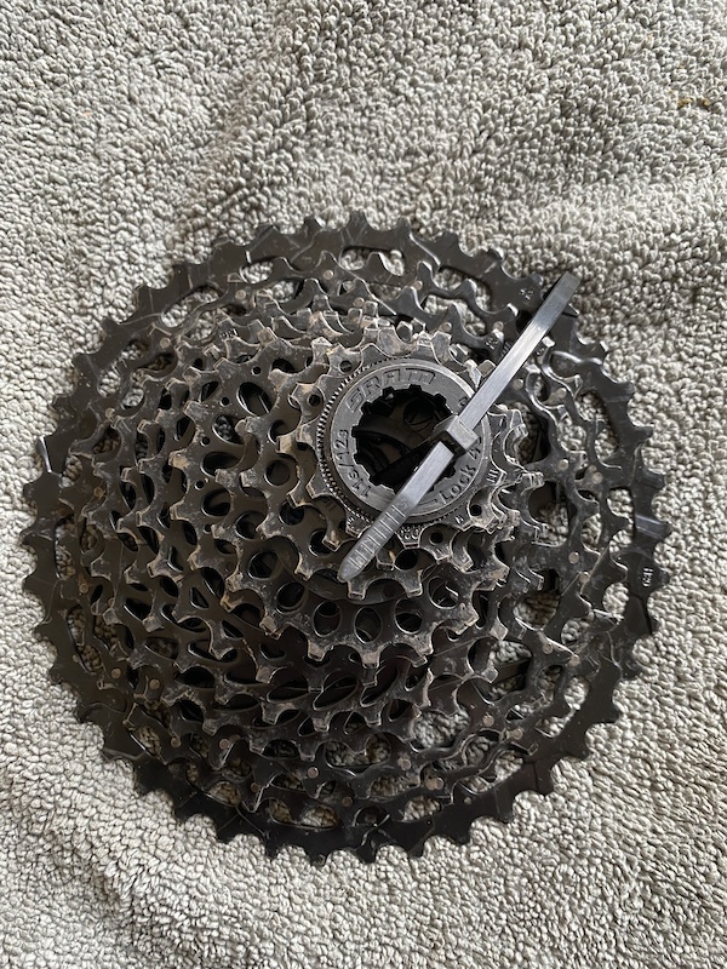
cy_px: 484
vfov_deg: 67.3
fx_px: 728
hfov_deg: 53.1
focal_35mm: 26
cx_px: 364
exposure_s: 1/60
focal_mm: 4.25
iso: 125
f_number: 1.8
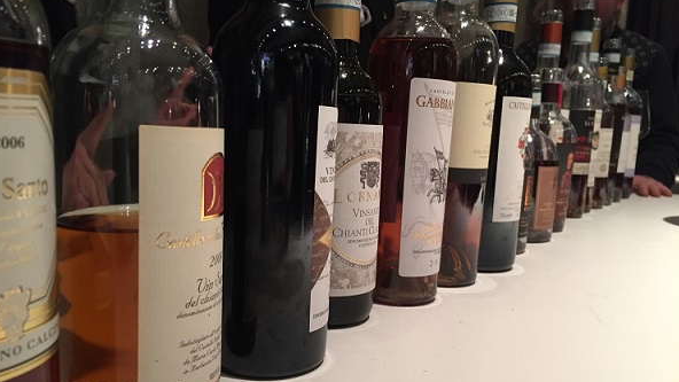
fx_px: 576
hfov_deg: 61.0
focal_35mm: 32
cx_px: 337
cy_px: 223
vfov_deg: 36.6
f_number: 2.2
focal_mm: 4.15
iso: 160
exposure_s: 1/33
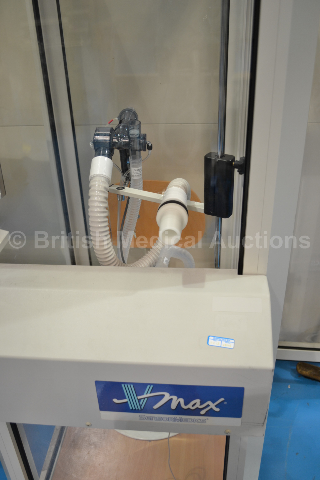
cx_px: 160
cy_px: 240
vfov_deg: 57.2
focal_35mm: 33
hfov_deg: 40.0
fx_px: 440
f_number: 4
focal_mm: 22
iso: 400
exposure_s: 1/30
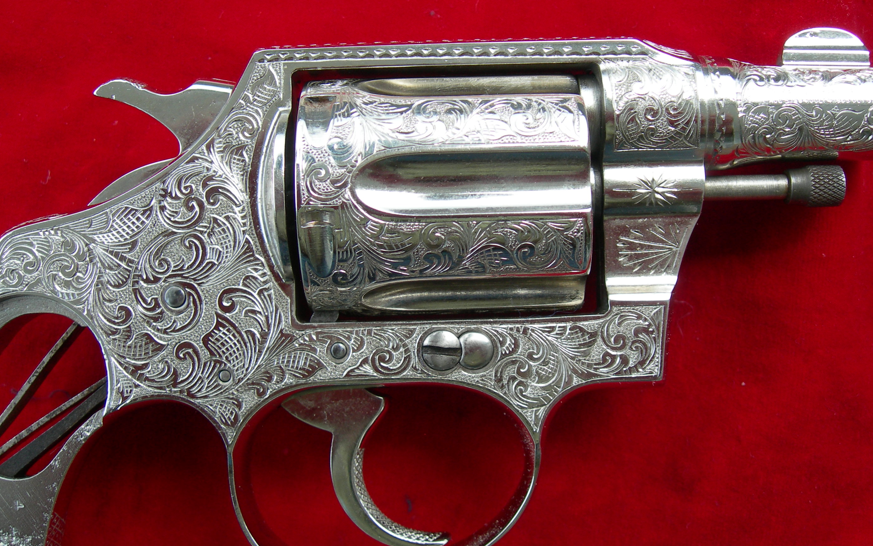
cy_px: 271
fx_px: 1047
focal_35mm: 44
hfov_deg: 45.3
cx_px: 458
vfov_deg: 29.2
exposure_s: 1/193
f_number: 2.8
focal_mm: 7.8
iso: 50
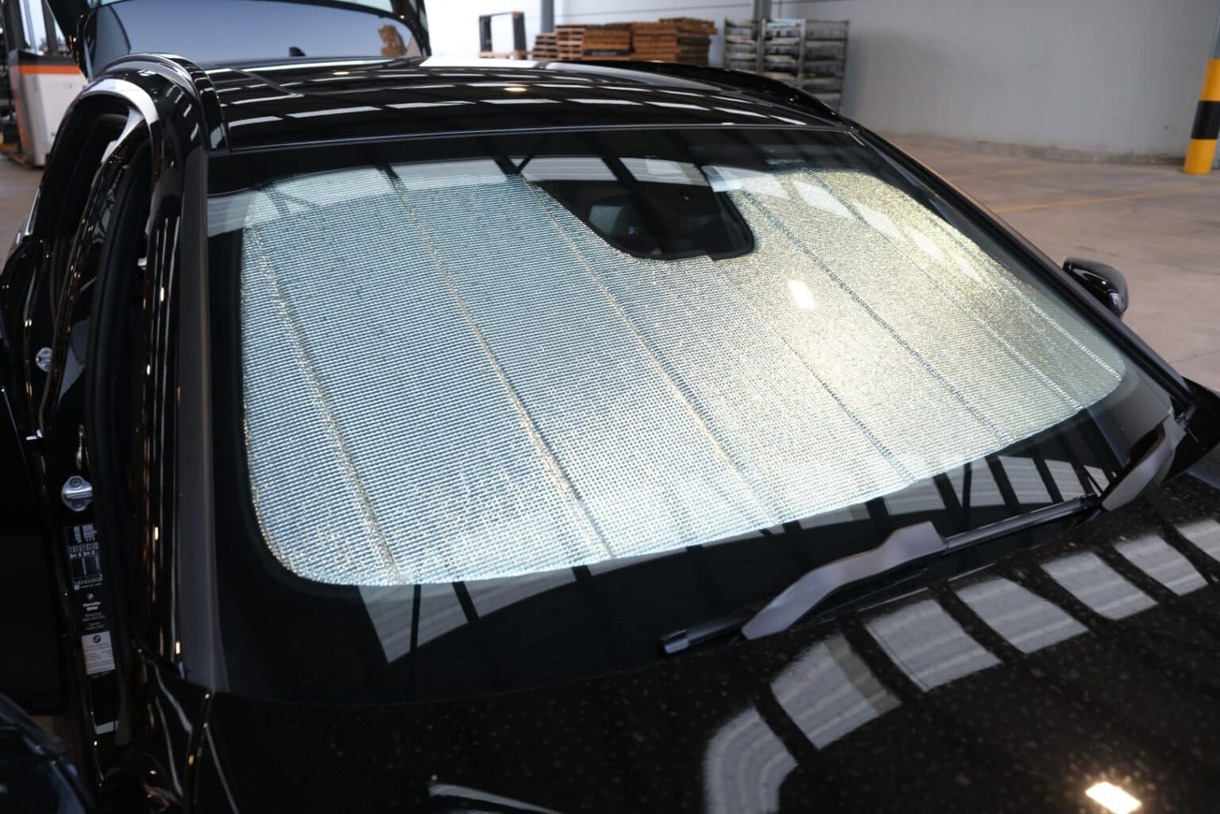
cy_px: 407
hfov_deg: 67.4
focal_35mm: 27
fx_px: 915
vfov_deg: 47.9
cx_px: 610
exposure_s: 1/26
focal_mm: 18
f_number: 2.8
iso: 200
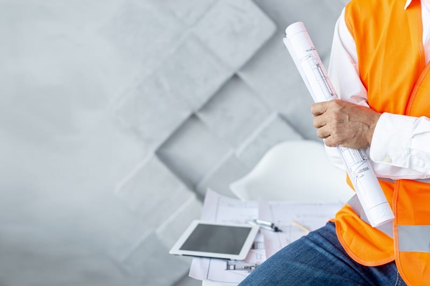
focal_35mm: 50
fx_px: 597
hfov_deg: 39.6
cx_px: 215
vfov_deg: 27.0
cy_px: 143
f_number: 3.2
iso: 250
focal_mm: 50
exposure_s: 1/160
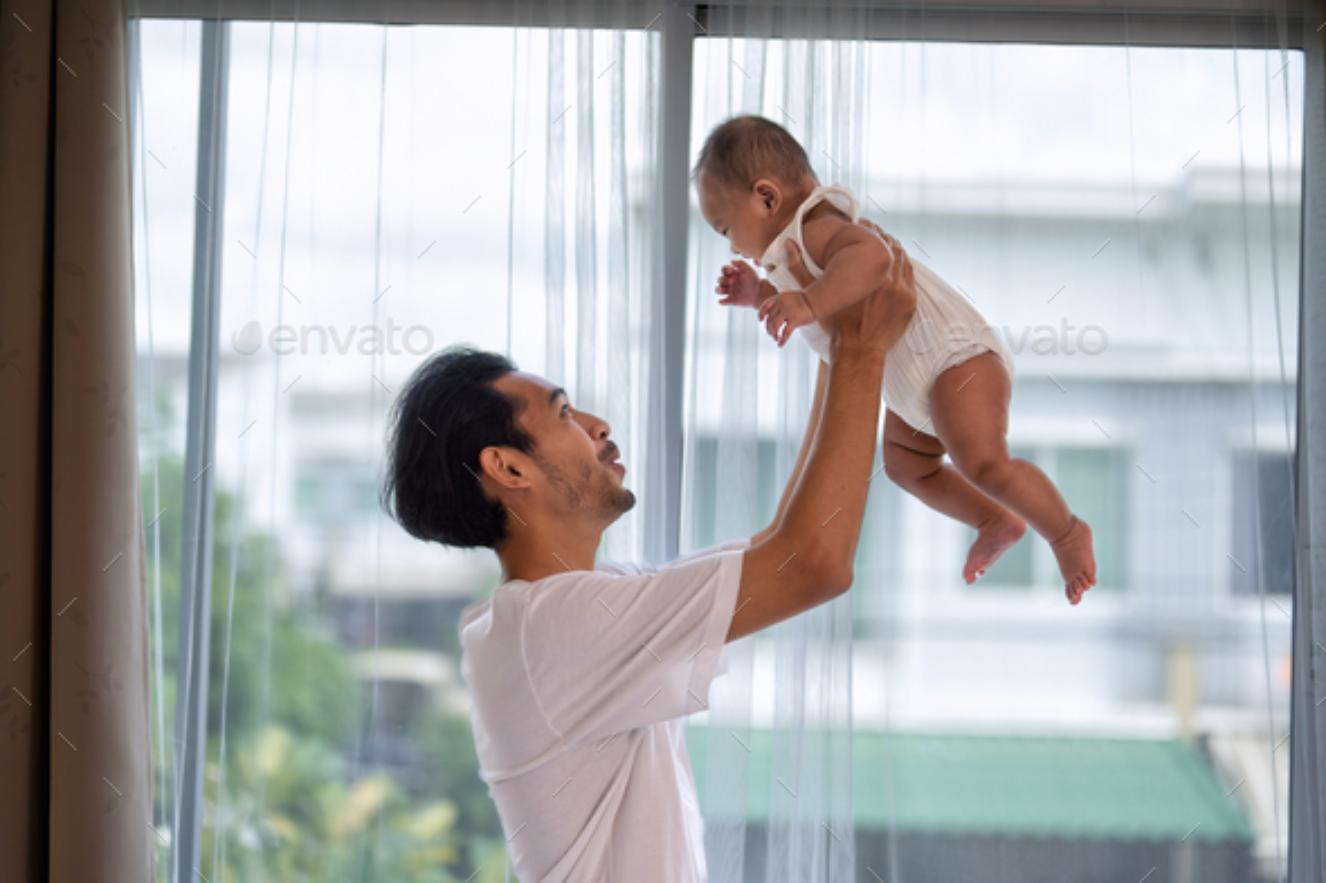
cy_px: 442
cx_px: 663
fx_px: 1841
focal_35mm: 50
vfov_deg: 27.0
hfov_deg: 39.6
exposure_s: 1/3200
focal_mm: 50
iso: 100
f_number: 1.2
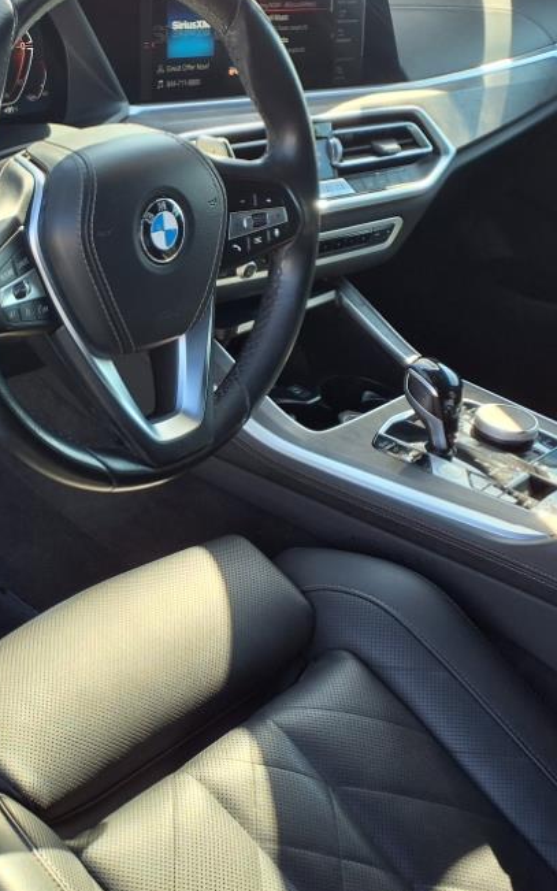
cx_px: 31
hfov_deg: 27.3
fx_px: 1093
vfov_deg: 44.3
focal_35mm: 45
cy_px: 386
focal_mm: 3.58
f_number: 1.9
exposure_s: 1/196
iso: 40
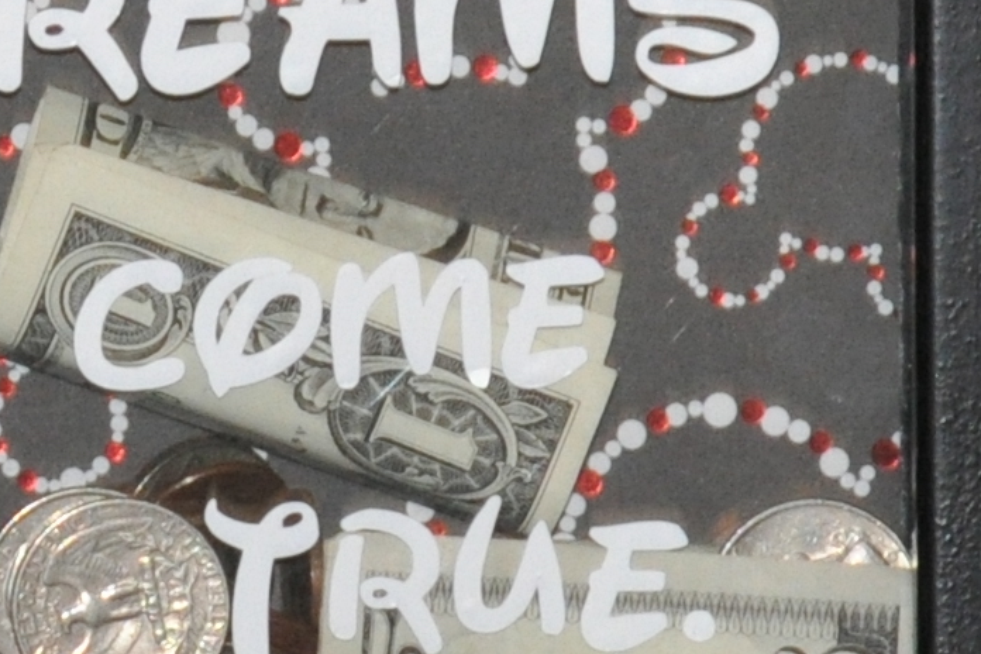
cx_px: -52
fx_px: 25150
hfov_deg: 2.2
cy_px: 79
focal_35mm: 923
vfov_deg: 1.5
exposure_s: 1/80
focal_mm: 100
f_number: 5.6
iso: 800
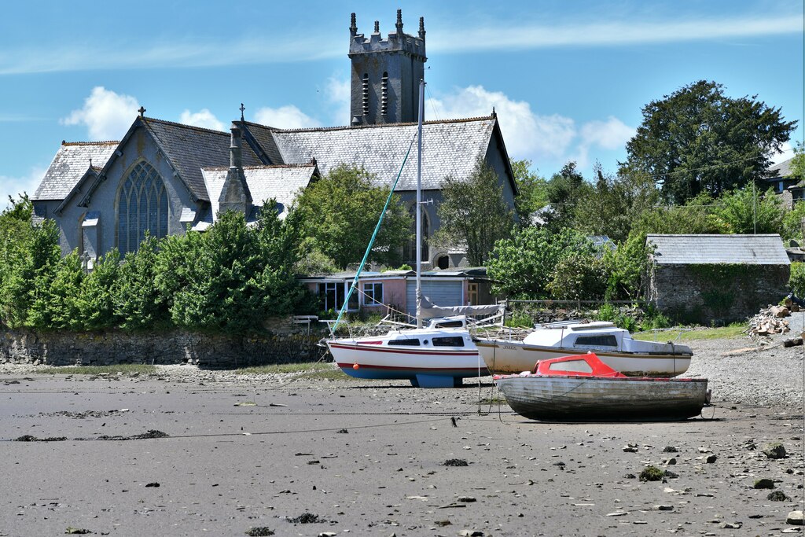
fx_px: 1565
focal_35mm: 70
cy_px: 268
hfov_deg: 28.8
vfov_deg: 19.5
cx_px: 402
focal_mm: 70
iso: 64
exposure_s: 1/320
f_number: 6.3
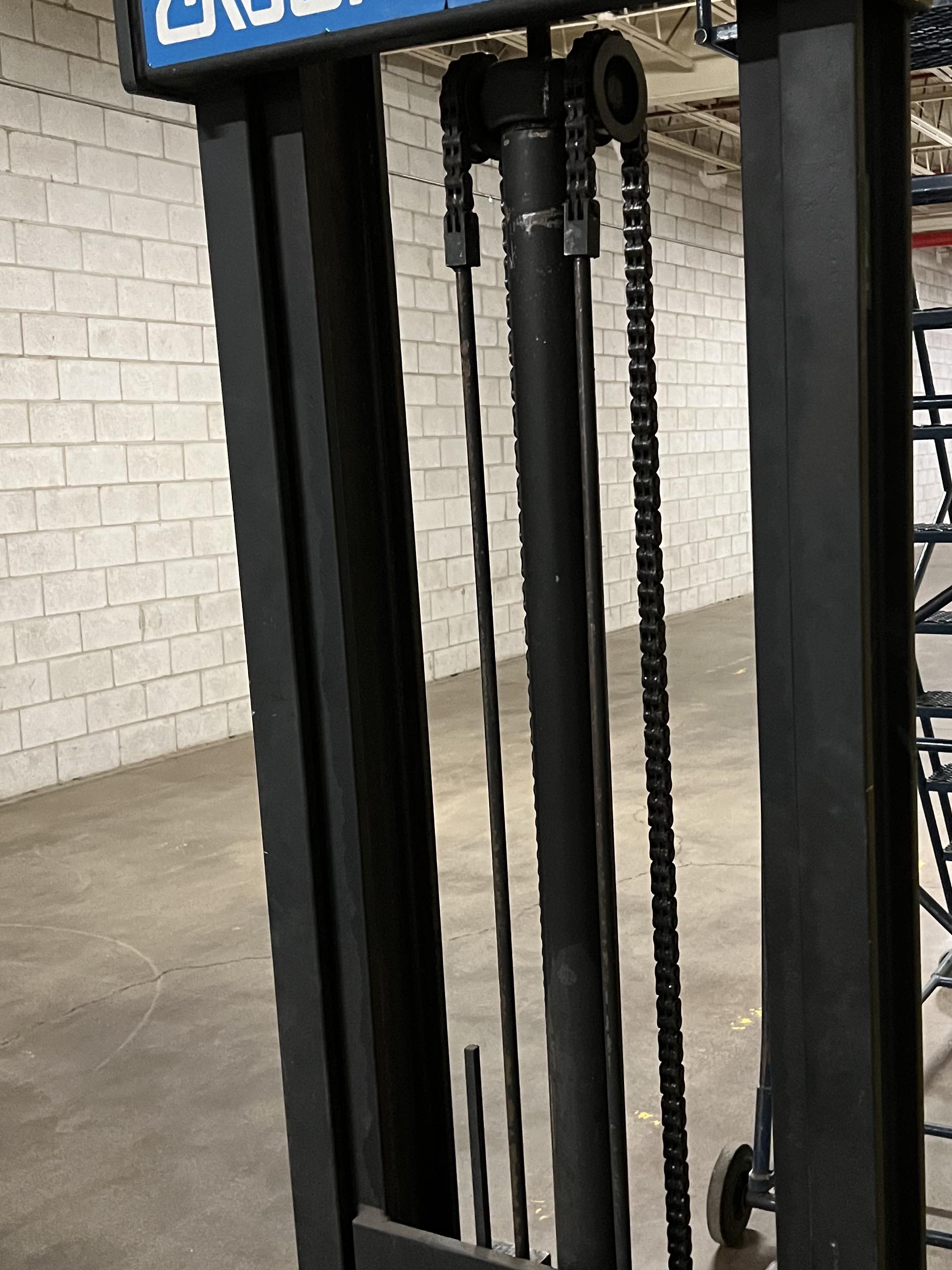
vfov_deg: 44.8
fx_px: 1540
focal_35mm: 42
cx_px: 600
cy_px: 670
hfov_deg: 34.2
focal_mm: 5.7
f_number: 1.5
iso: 640
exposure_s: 1/40
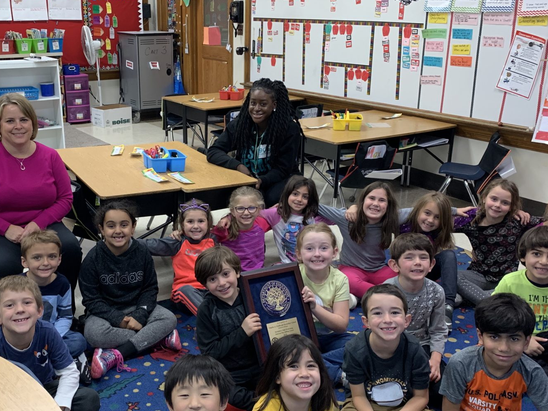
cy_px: 220
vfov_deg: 35.9
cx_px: 198
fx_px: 633
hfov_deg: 46.3
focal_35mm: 40
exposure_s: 1/60
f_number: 1.8
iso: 160
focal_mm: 4.25
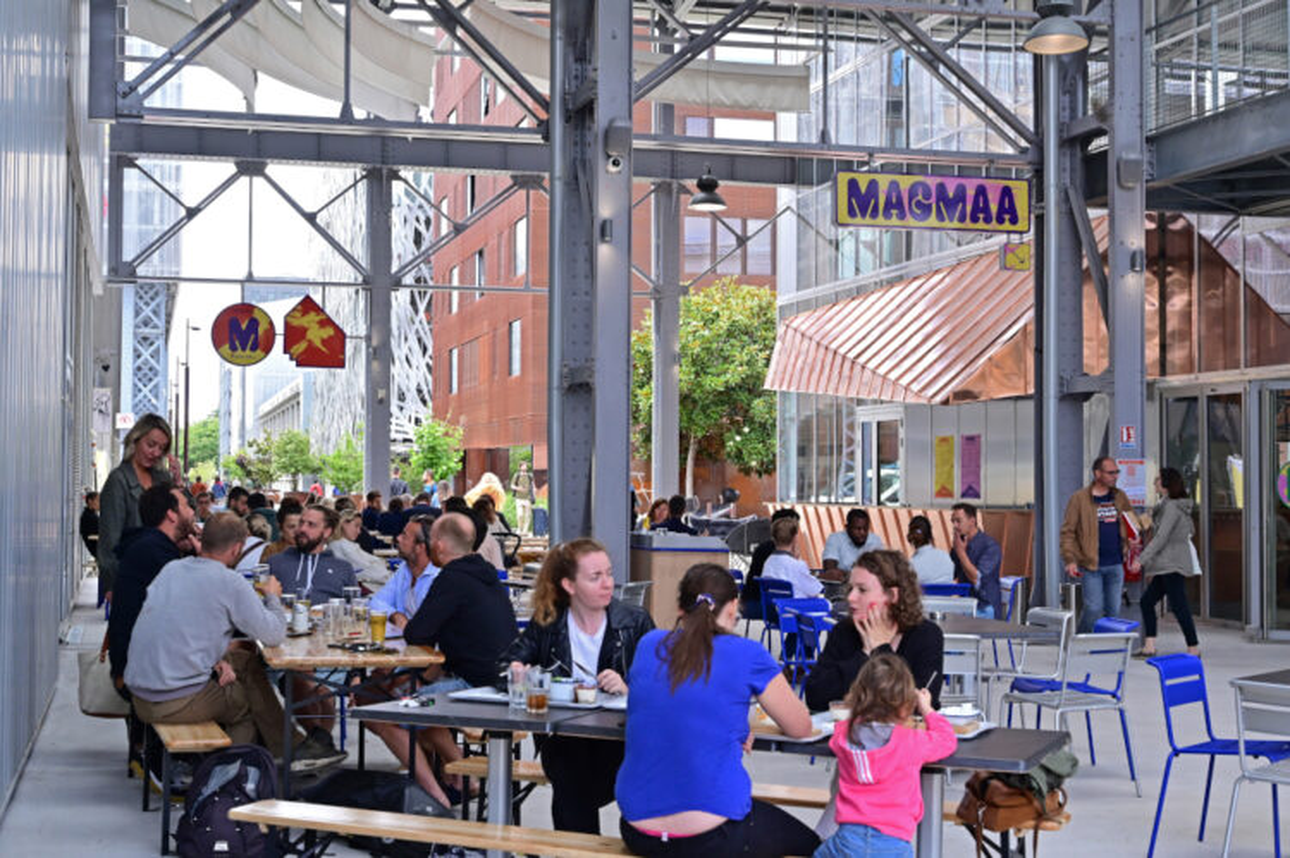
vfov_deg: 27.5
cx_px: 645
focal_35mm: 49
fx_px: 1755
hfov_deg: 40.4
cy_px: 429
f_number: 9
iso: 1250
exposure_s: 1/320
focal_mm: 49
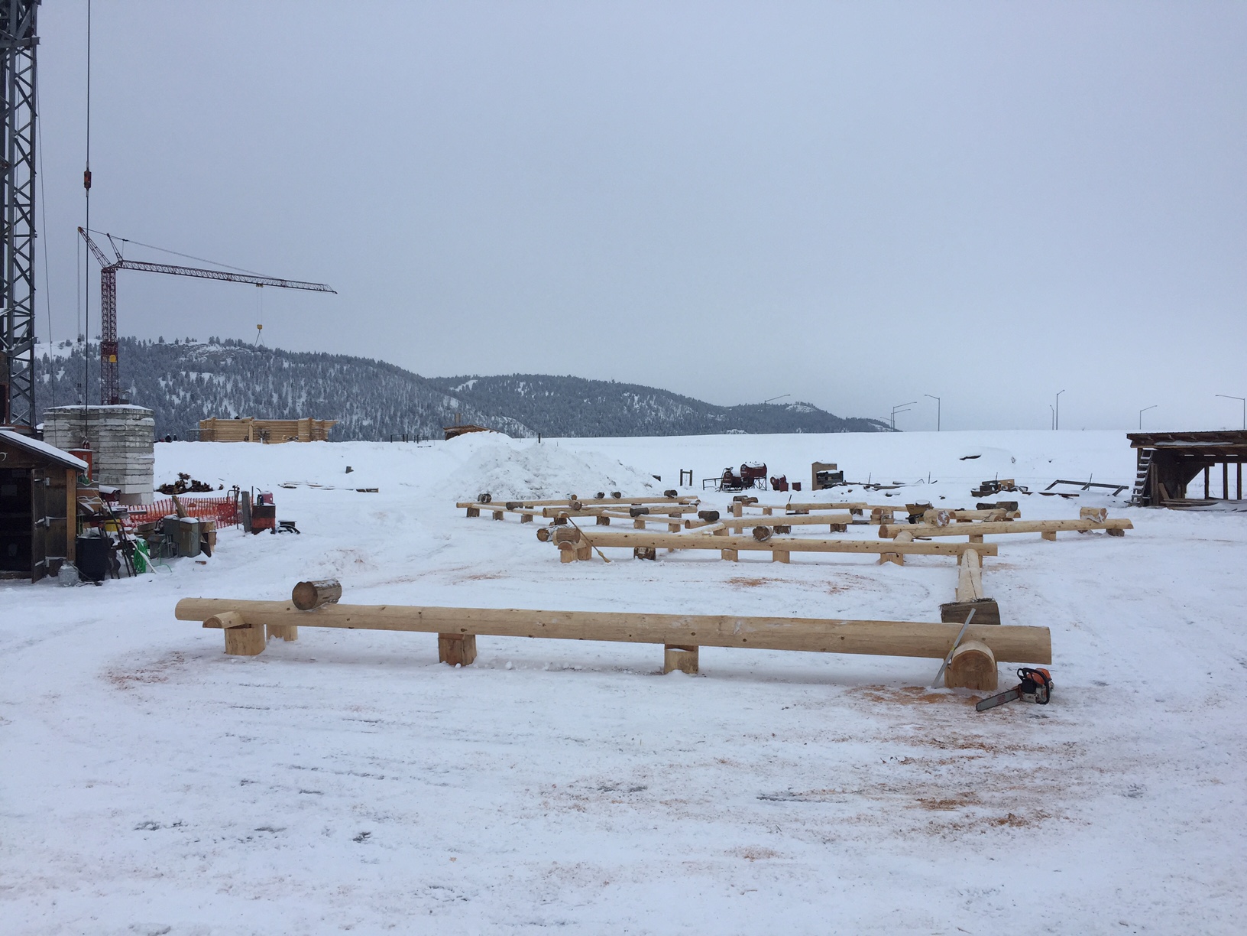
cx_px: 624
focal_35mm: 29
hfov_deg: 61.7
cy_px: 468
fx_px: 1045
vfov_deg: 48.2
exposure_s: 1/1883
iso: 32
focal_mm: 4.15
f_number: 2.2
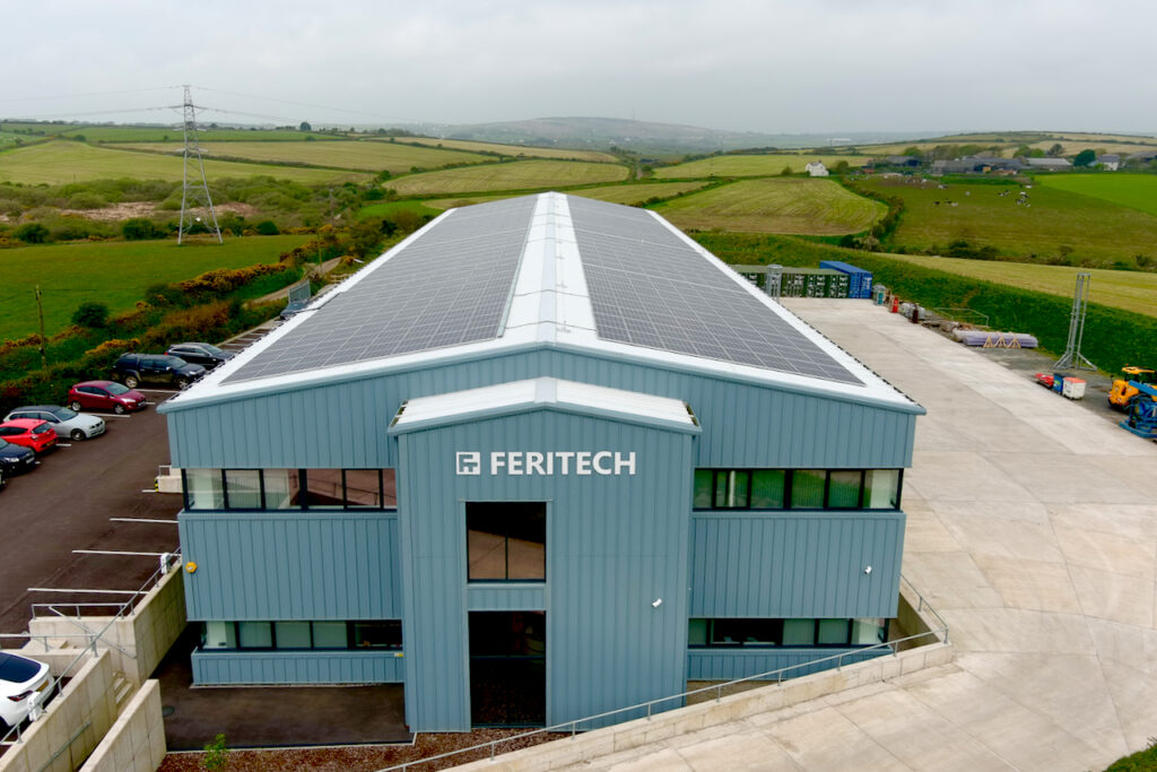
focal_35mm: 29
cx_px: 578
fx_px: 932
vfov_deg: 45.0
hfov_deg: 63.7
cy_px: 386
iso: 100
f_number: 2.8
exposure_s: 1/1000
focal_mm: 10.57
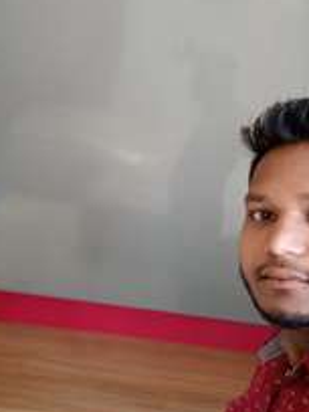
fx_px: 655
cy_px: 198
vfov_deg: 34.9
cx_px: 228
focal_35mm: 55
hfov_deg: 26.3
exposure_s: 1/33.3
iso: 206
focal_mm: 3.41
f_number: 2
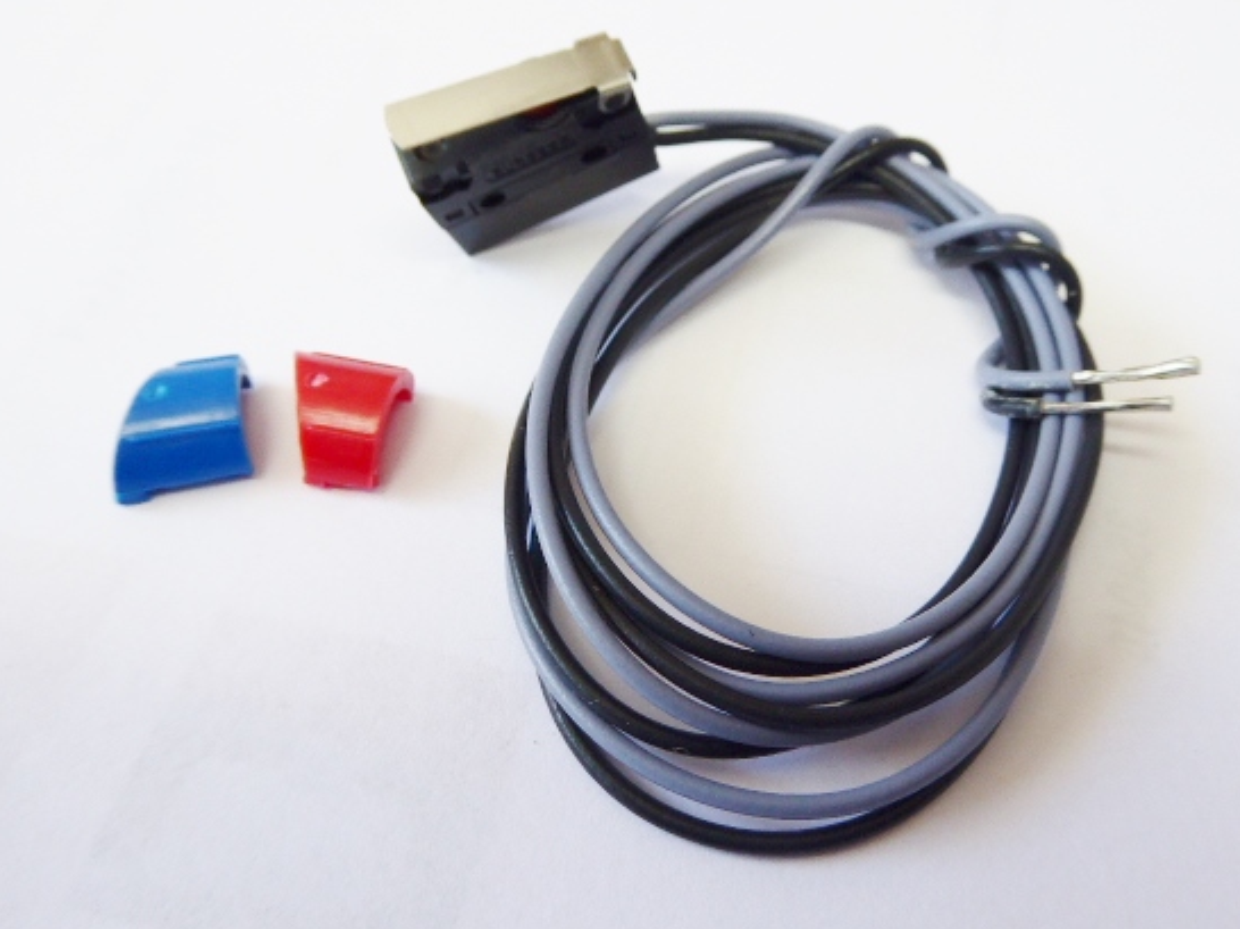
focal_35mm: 34
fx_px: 1217
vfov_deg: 41.7
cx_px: 670
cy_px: 429
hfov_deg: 53.9
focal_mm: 5
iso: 125
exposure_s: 1/60
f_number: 3.5
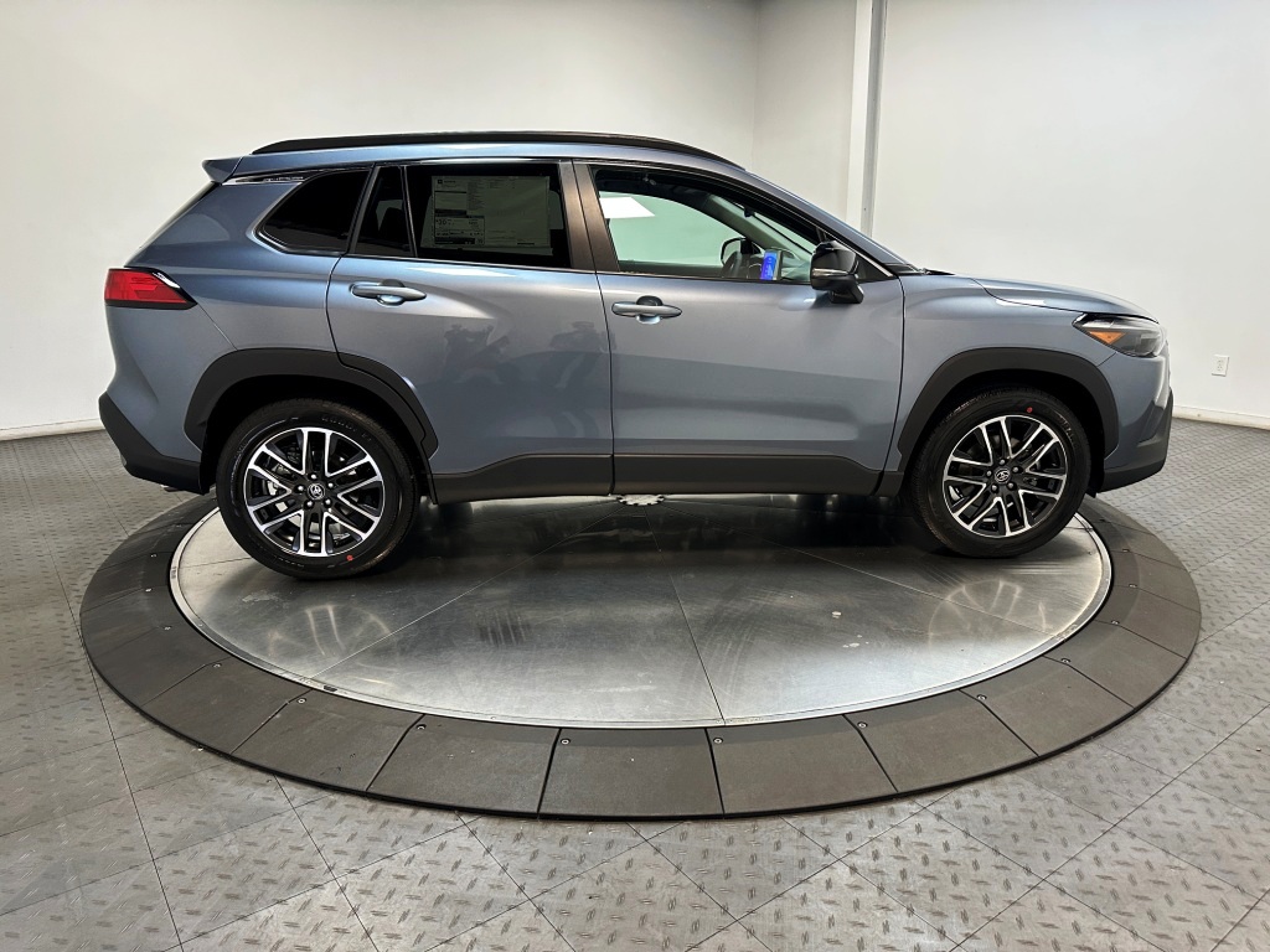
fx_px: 881
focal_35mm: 24
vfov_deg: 56.8
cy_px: 476
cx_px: 635
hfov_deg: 71.6
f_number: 1.78
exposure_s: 1/60
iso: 320
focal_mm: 6.86
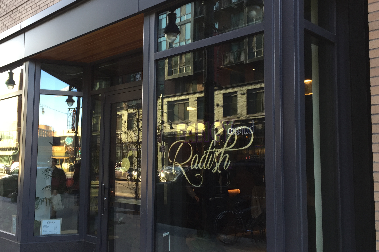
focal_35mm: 38
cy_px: 129
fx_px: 400
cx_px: 154
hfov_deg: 50.4
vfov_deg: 35.0
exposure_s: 1/60
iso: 32
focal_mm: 4.15
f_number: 2.2
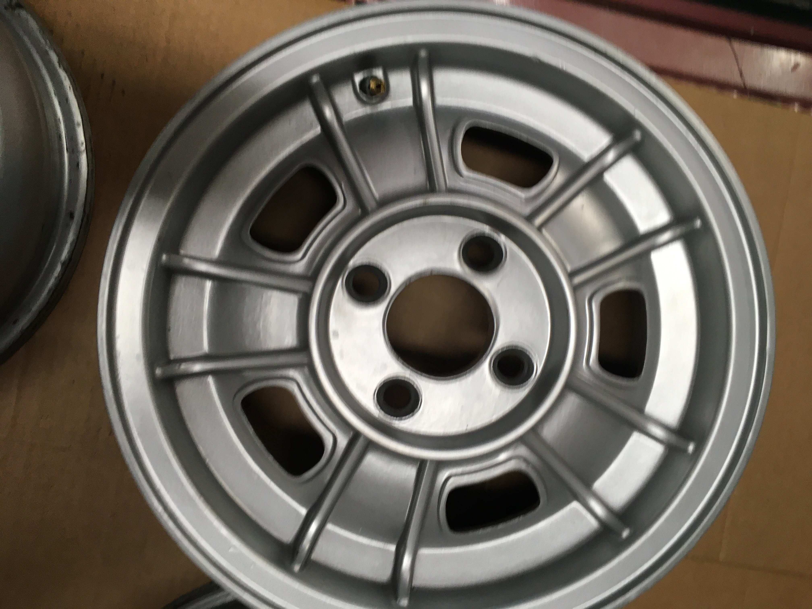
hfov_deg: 61.7
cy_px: 304
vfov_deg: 48.2
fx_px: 680
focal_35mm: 29
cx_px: 406
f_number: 2.2
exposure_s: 1/30
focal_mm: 4.15
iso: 32
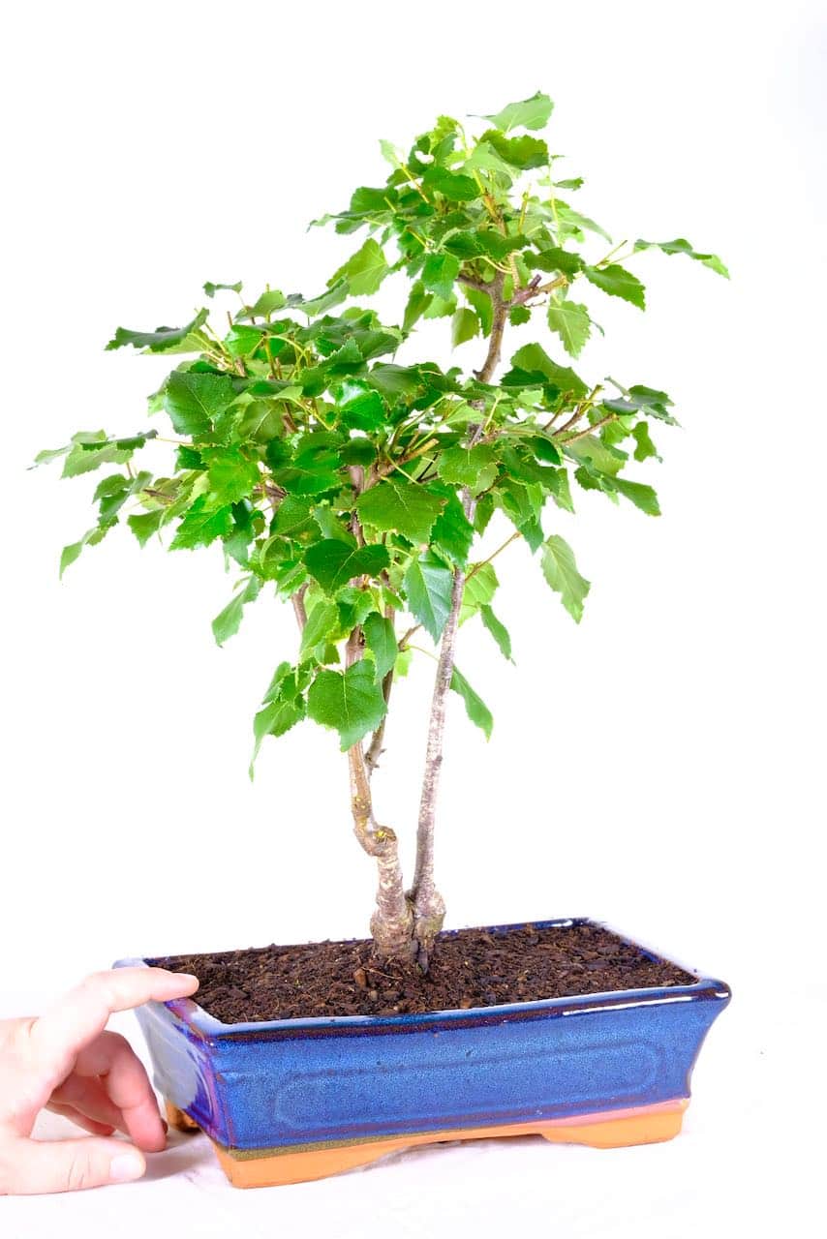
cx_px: 414
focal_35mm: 89
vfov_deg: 22.9
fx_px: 3065
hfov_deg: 15.4
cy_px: 620
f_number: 10
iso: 500
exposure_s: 1/13
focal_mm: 59.6
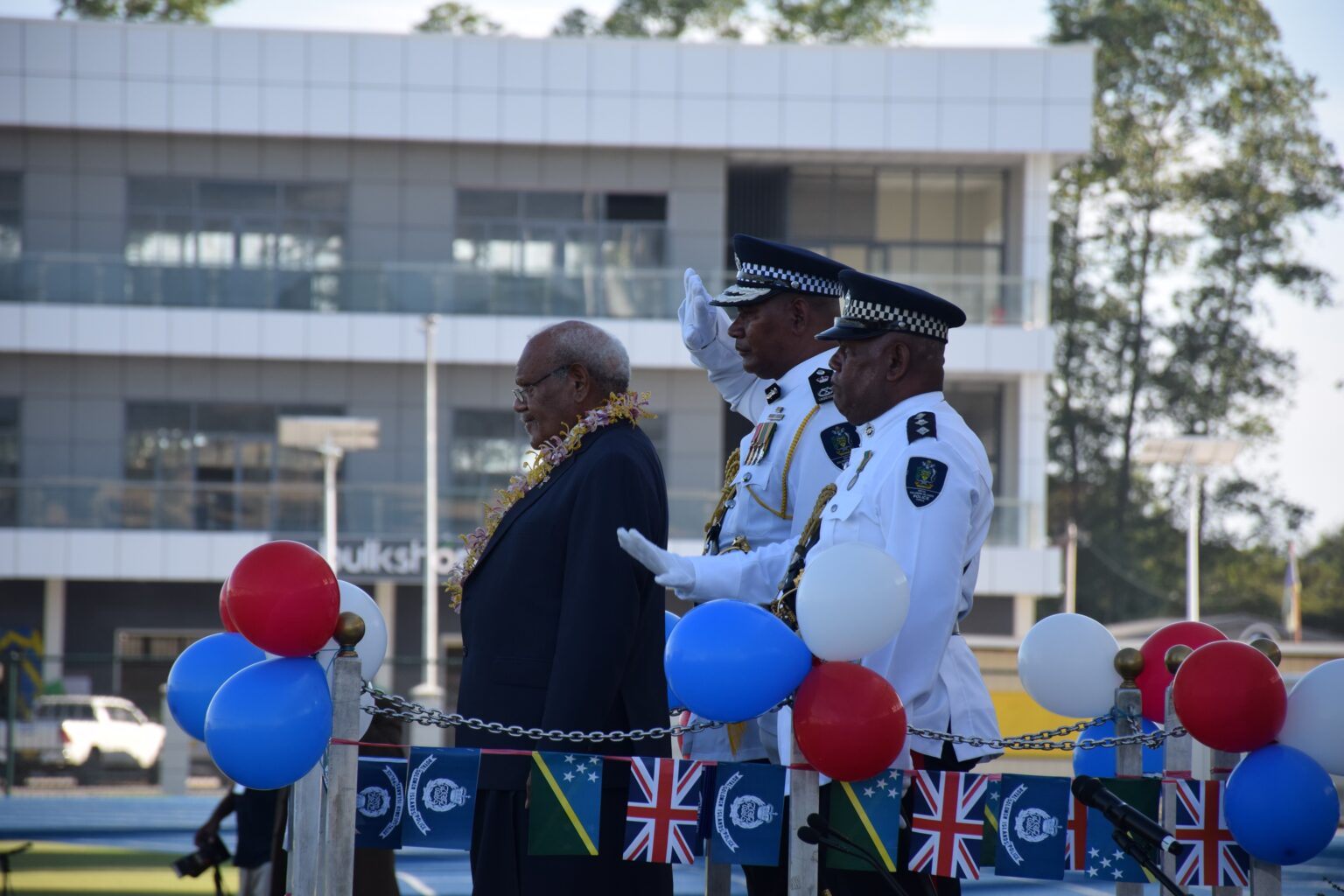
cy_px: 448
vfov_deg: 6.5
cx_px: 672
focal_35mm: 210
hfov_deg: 9.8
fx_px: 7839
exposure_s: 1/500
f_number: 5.6
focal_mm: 140
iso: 320
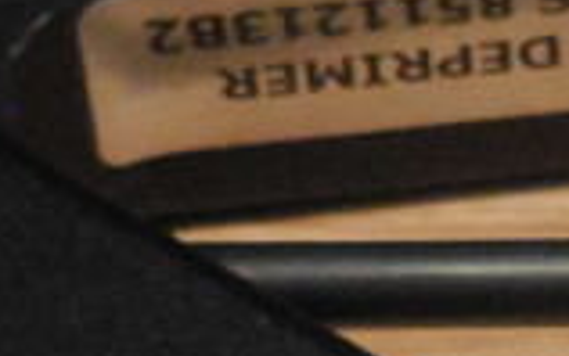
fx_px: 4795
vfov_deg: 4.2
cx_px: 717
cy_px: 755
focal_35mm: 309
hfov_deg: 6.7
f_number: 4.2
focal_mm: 8.1
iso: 800
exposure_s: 1/6
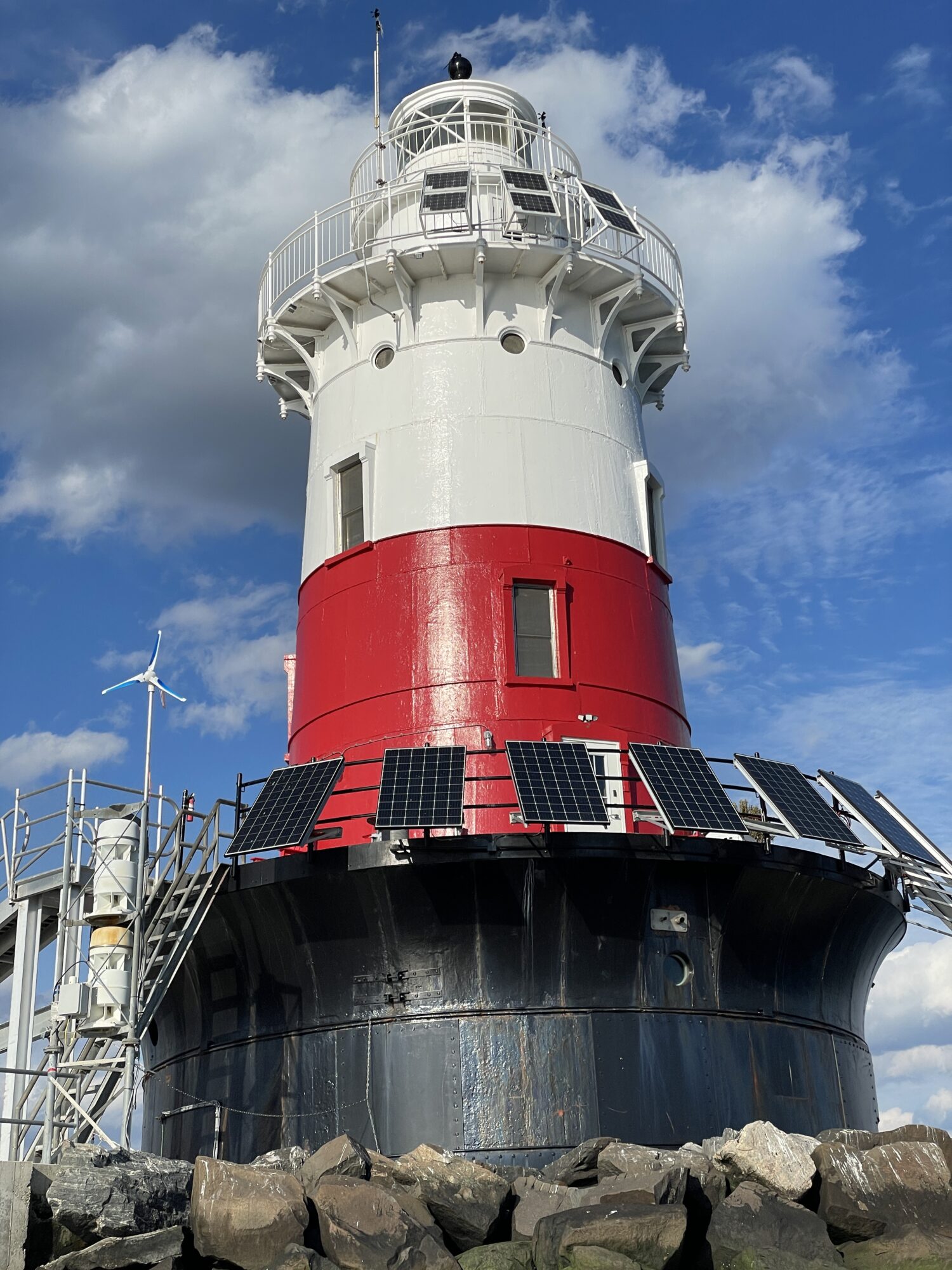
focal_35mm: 52
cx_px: 476
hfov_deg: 28.0
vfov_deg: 36.8
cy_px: 635
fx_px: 1907
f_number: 2
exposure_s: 1/2660
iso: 25
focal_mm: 6
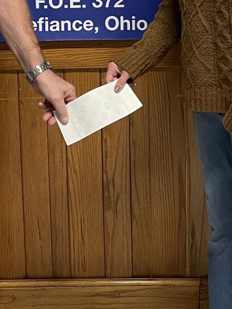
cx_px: 63
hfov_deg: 18.3
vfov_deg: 23.1
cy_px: -22
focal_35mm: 80
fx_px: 715
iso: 320
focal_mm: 4.2
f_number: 1.6
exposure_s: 1/60
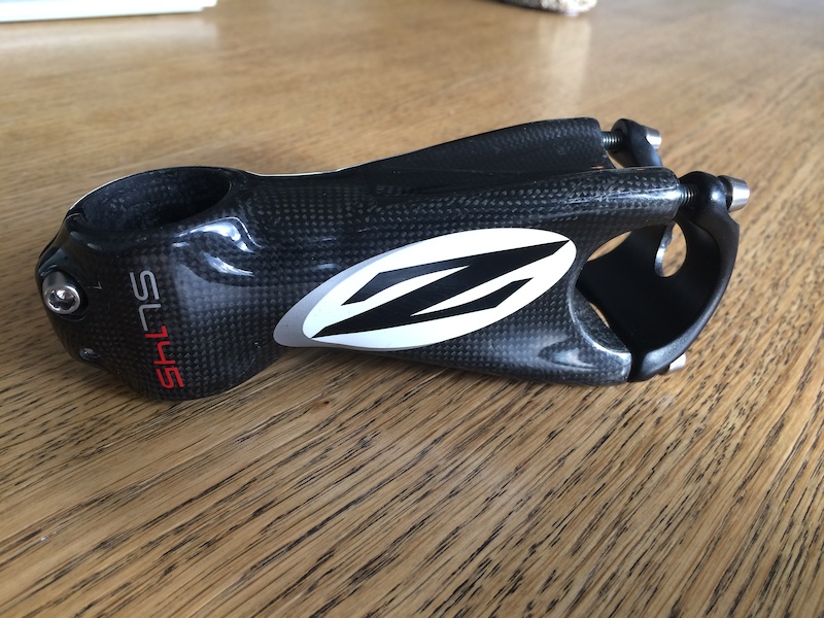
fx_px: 690
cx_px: 412
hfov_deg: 61.7
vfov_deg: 48.2
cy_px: 309
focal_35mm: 29
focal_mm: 4.15
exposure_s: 1/30
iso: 40
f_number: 2.2
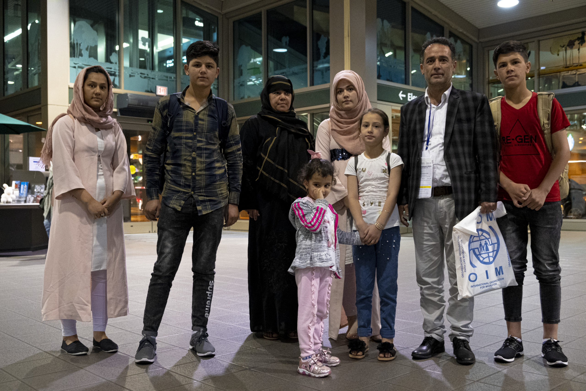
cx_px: 293
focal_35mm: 38
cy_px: 196
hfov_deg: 50.7
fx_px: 619
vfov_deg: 35.1
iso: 2000
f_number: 4
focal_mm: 25.4
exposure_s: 1/60
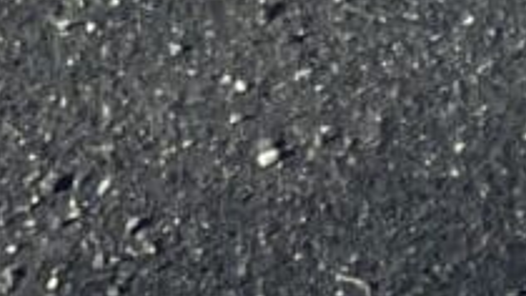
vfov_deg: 3.2
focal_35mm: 276
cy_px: -2228
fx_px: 3849
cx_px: 1548
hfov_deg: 7.0
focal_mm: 5.7
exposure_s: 1/3257
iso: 50
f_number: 1.5
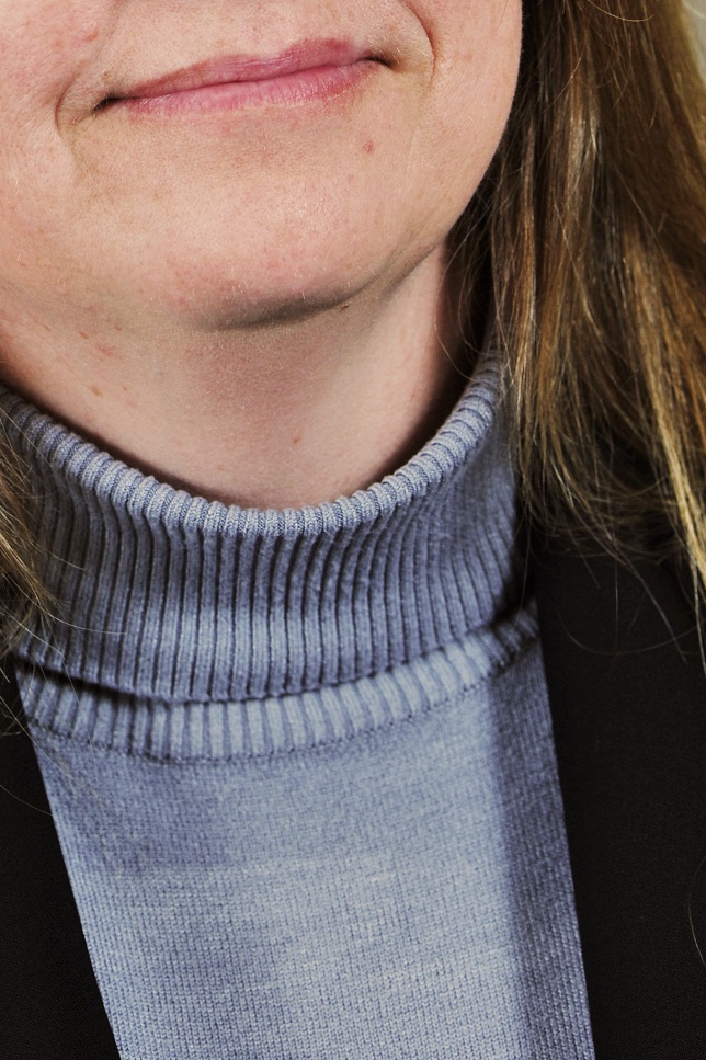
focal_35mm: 231
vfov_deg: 8.9
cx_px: 128
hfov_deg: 5.9
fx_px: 6800
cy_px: 31
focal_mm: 105
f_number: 6.3
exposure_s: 1/60
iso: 200
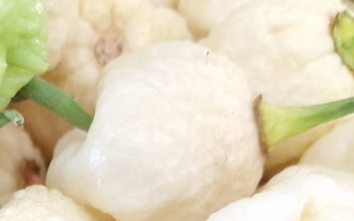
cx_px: -32
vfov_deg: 12.0
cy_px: 441
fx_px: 936
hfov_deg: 20.5
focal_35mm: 97
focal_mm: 6.4
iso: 80
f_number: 1.8
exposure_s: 1/100
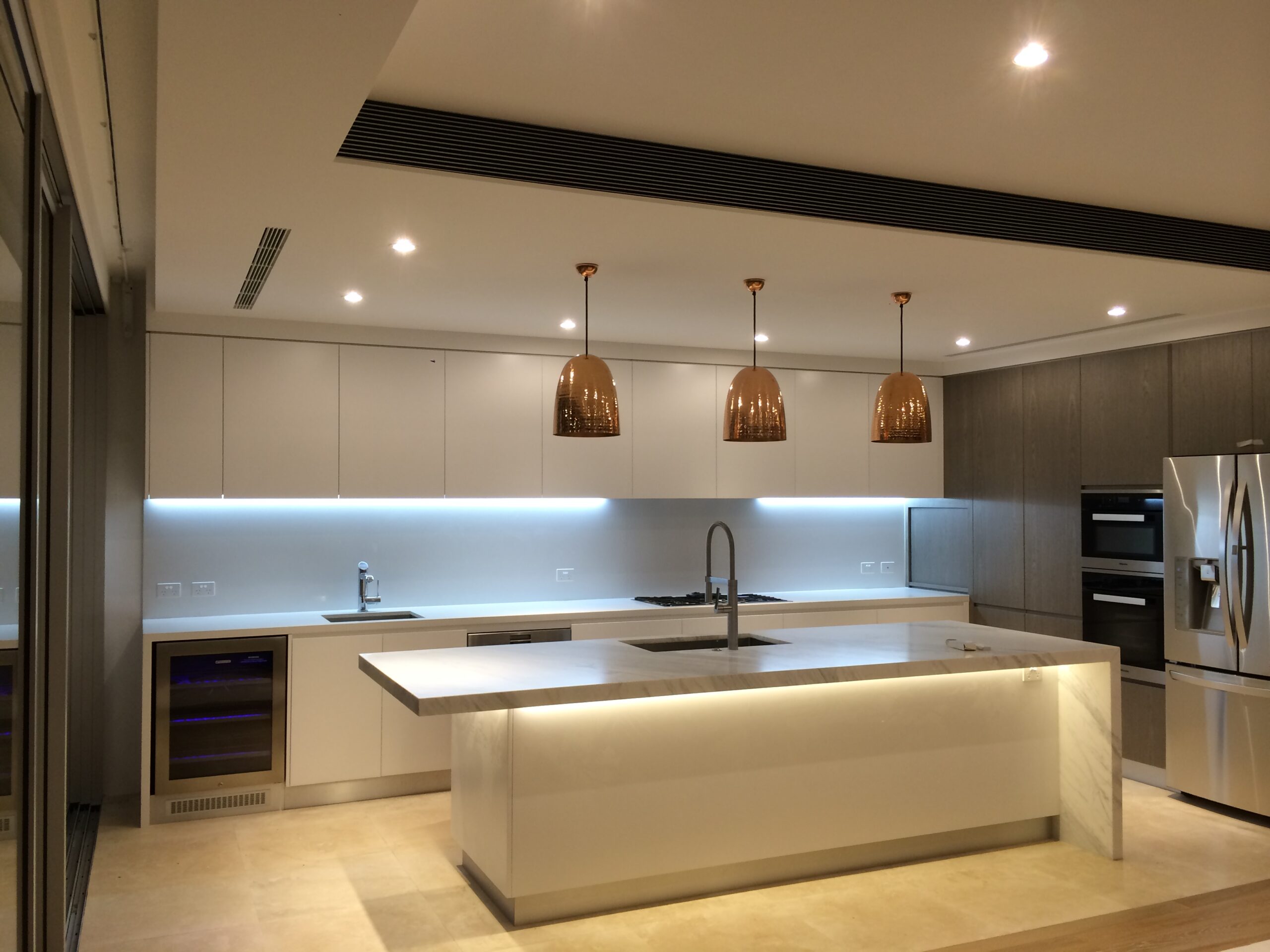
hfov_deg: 60.0
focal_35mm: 30
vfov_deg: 46.8
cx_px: 635
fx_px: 1101
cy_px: 476
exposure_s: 1/33
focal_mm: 4.12
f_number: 2.2
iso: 40
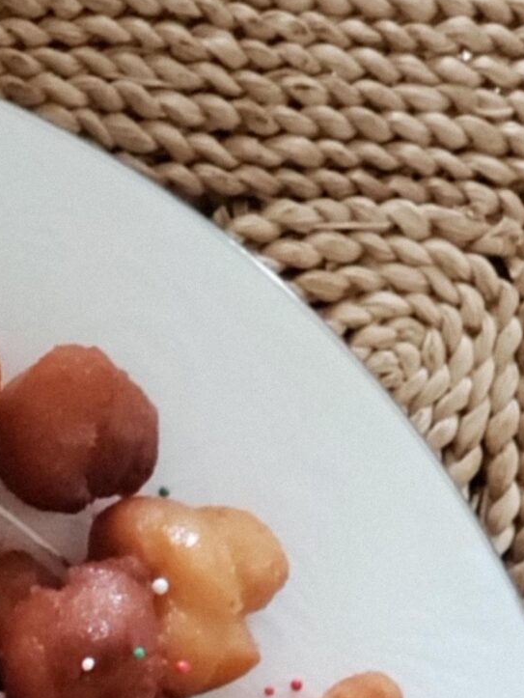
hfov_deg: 7.9
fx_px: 3710
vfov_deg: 10.4
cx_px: -316
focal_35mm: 184
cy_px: 1016
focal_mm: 6
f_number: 2.4
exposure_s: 1/24
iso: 1250
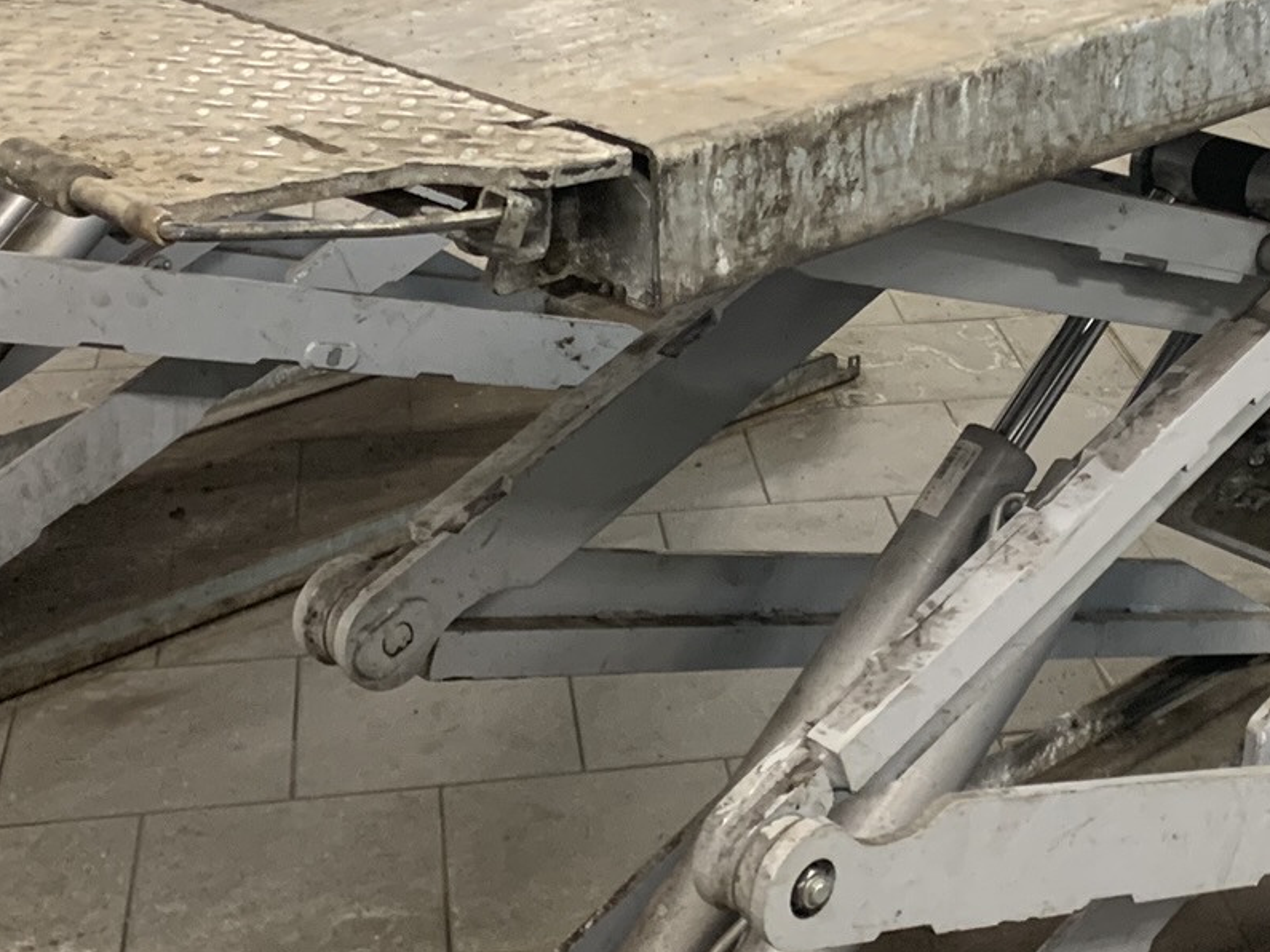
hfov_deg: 28.8
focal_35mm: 67
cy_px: 343
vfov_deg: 21.9
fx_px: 2458
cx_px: 840
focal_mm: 4.25
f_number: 1.8
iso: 200
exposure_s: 1/50
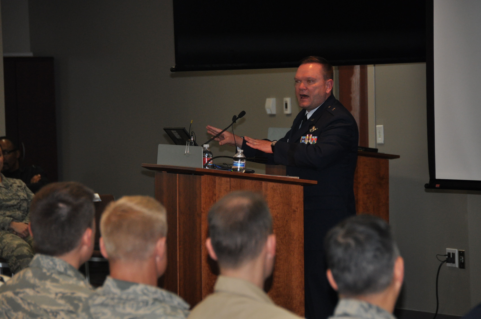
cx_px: 240
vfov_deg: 6.8
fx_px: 2702
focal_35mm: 202
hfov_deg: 10.2
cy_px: 160
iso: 800
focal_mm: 135
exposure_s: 1/60
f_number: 5.6
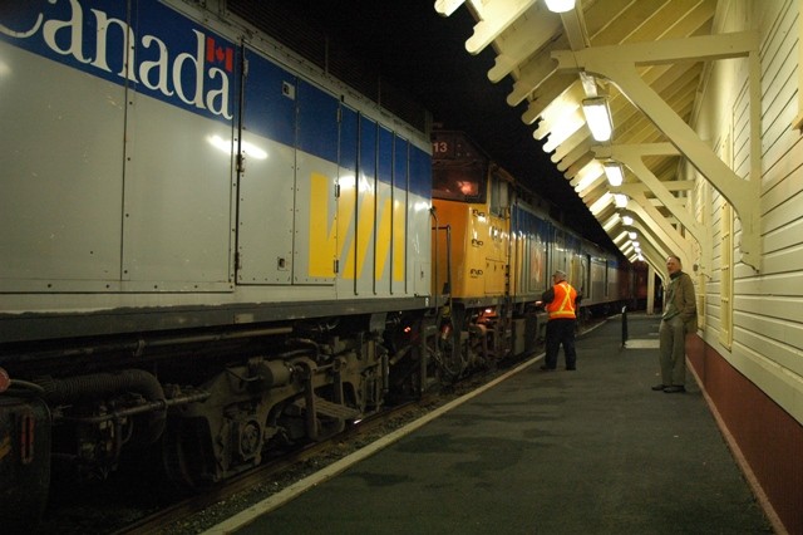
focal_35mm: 27
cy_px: 268
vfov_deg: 47.9
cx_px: 402
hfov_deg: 67.4
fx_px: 602
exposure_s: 1/30
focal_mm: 18
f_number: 3.5
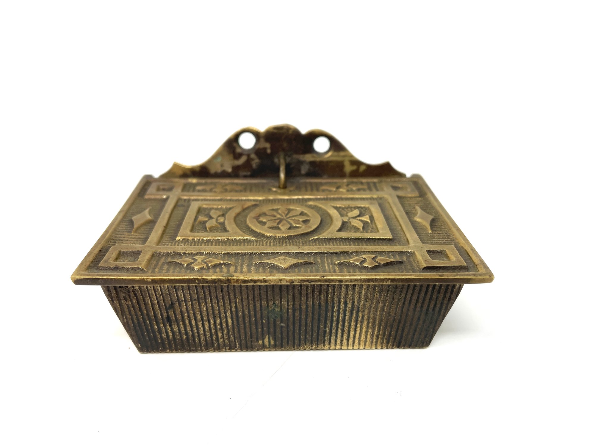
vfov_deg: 53.1
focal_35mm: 26
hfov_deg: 67.3
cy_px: 223
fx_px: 447
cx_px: 298
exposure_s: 1/245
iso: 32
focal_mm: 4.2
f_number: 1.6
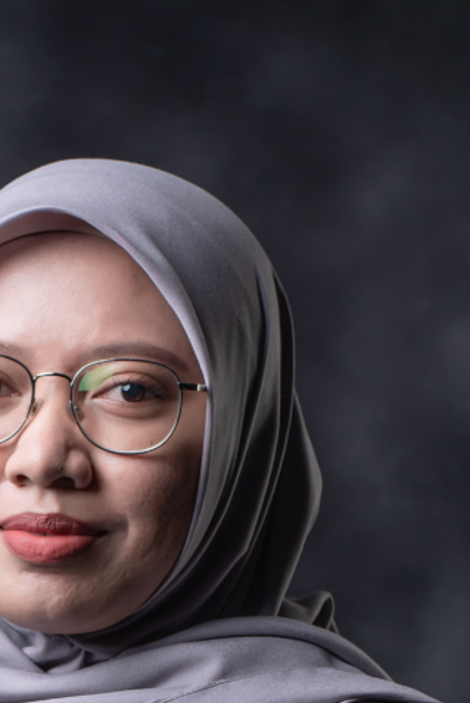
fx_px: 2110
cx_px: 97
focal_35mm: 108
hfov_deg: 12.7
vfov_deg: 18.5
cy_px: 685
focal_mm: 50
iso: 125
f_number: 7.1
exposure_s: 1/160
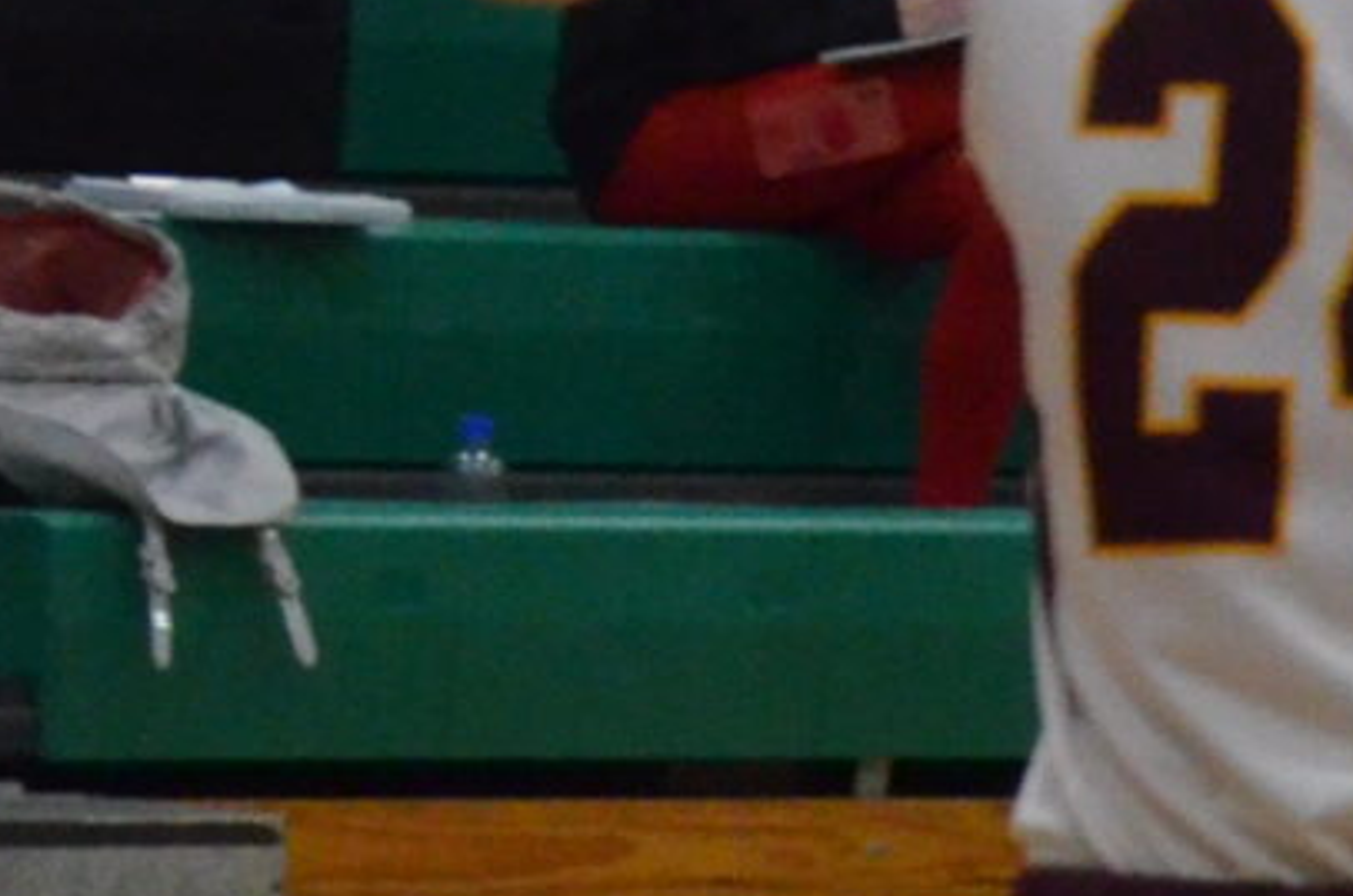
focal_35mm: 662
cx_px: 3959
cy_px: 889
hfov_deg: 3.1
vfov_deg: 2.1
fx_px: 24831
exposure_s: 1/400
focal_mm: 70
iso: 3200
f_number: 4.5
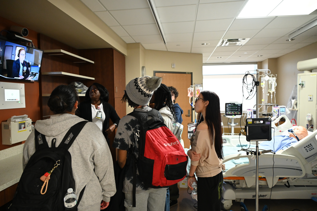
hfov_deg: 73.8
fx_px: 211
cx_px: 158
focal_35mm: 24
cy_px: 106
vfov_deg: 53.1
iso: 3200
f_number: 4
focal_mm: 24
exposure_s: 1/80
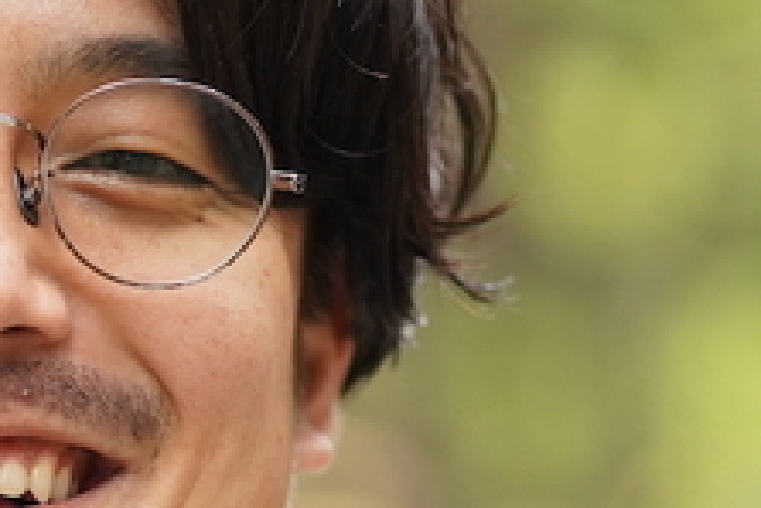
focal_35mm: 548
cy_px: 624
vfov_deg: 2.5
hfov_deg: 3.8
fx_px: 11591
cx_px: -20
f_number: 1.8
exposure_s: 1/125
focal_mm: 85
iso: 320
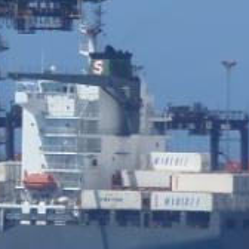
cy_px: -130
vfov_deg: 0.8
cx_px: -208
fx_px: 16879
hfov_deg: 0.8
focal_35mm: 2074
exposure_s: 1/500
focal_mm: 71.1
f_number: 5
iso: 64
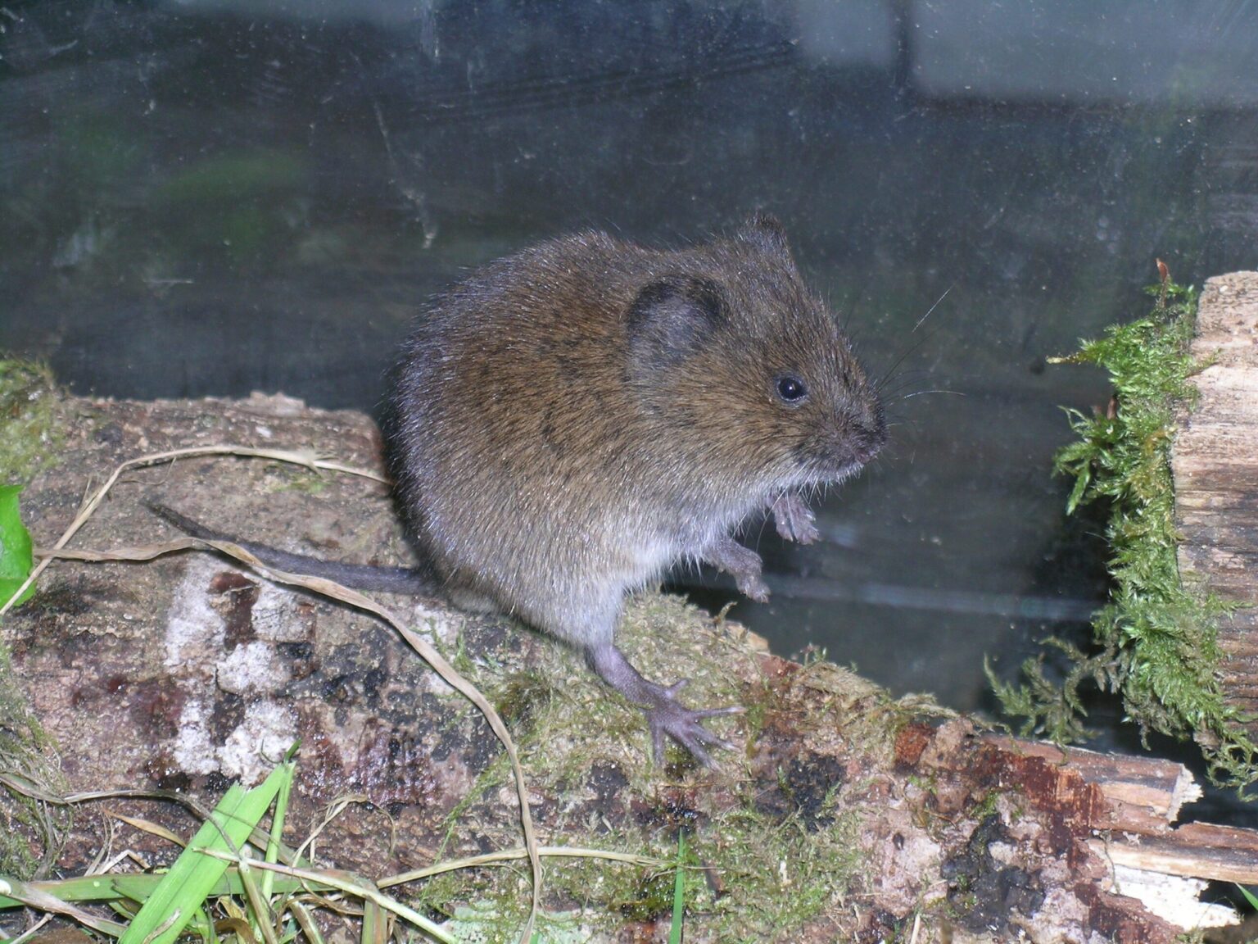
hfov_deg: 17.0
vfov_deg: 12.8
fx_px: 4216
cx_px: 629
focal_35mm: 116
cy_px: 472
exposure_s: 1/60
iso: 50
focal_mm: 24
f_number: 4.6
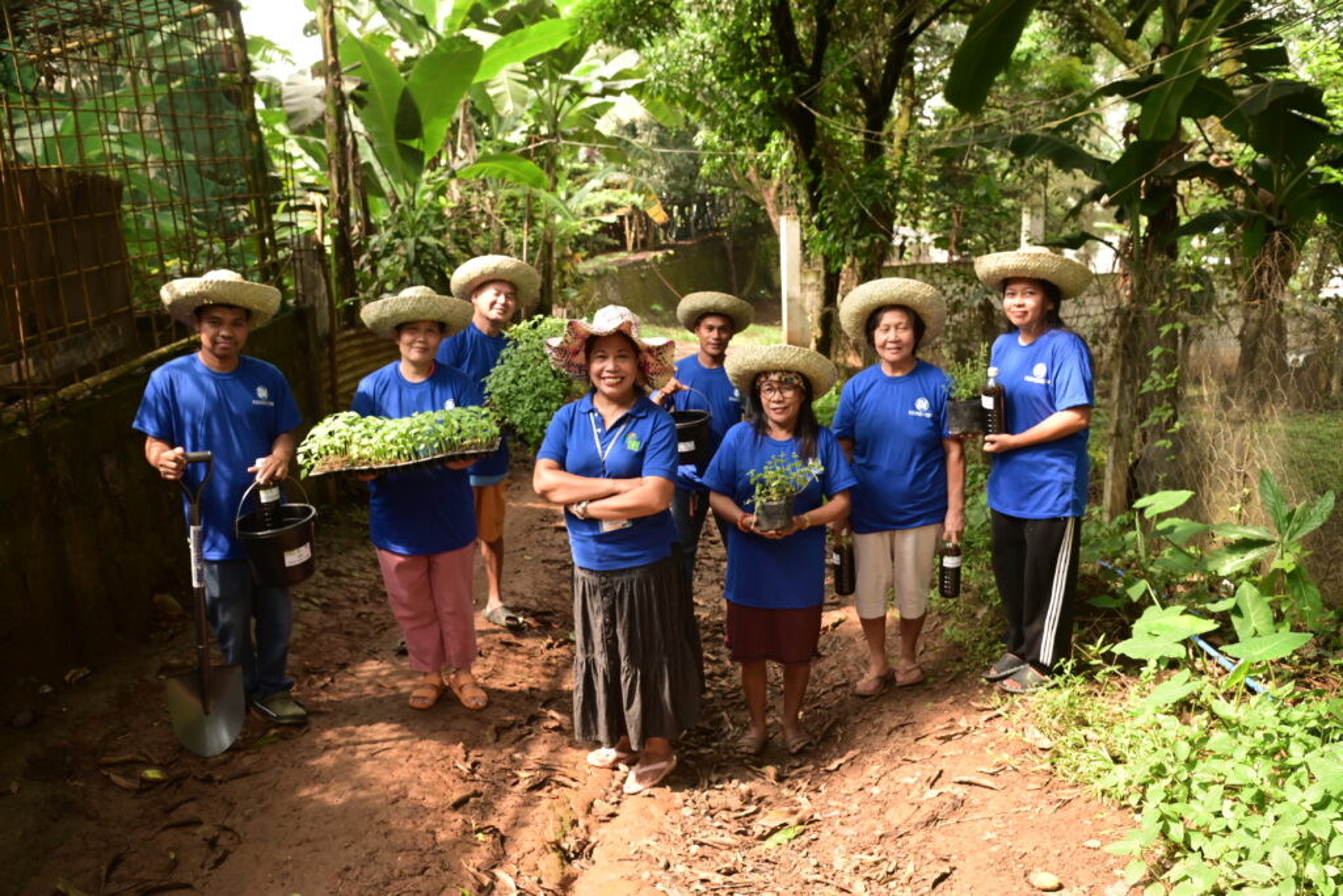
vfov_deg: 42.3
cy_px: 448
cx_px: 672
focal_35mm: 31
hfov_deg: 60.3
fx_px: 1157
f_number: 6.3
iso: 800
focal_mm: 31
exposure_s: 1/80
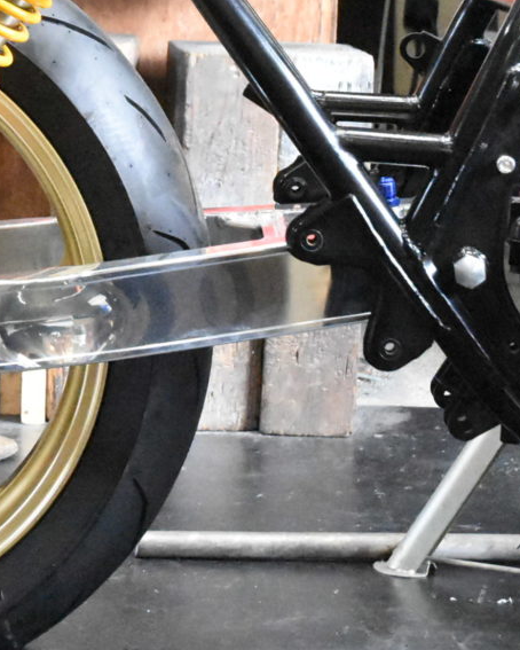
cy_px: 92
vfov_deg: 16.1
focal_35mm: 118
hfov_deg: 12.9
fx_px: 2274
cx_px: 23
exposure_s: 1/250
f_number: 8
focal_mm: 31
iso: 20000
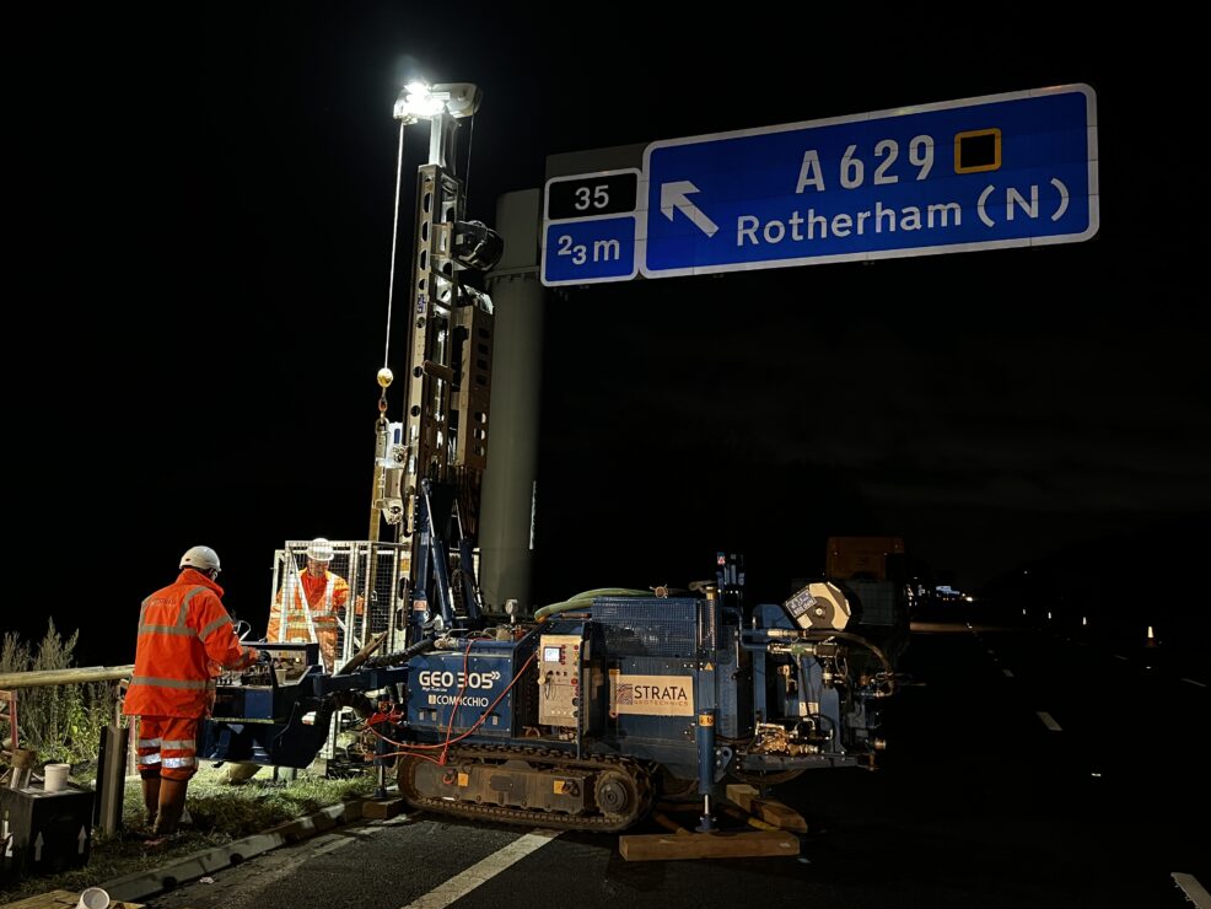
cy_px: 469
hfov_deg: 65.3
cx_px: 609
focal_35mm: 27
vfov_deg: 51.4
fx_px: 945
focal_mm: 5.1
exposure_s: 1/25
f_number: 1.6
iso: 800
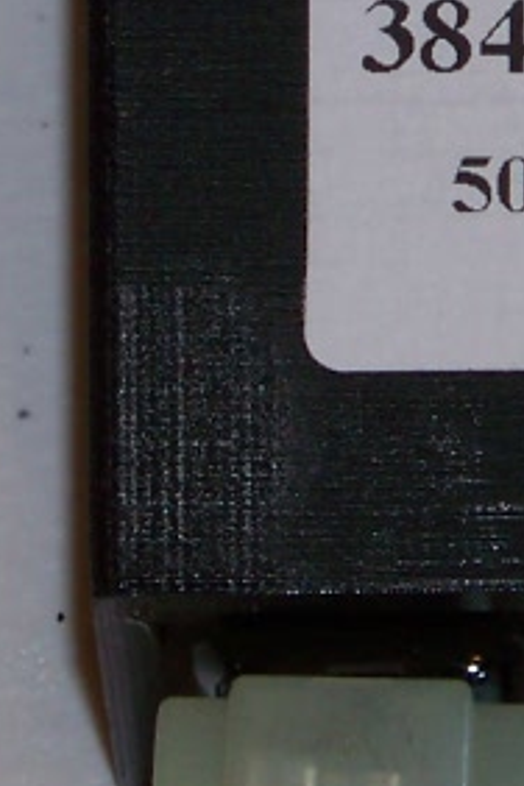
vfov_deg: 4.1
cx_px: 624
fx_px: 10938
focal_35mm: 501
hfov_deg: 2.7
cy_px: 159
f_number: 6.3
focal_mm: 17.6
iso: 64
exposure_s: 1/8
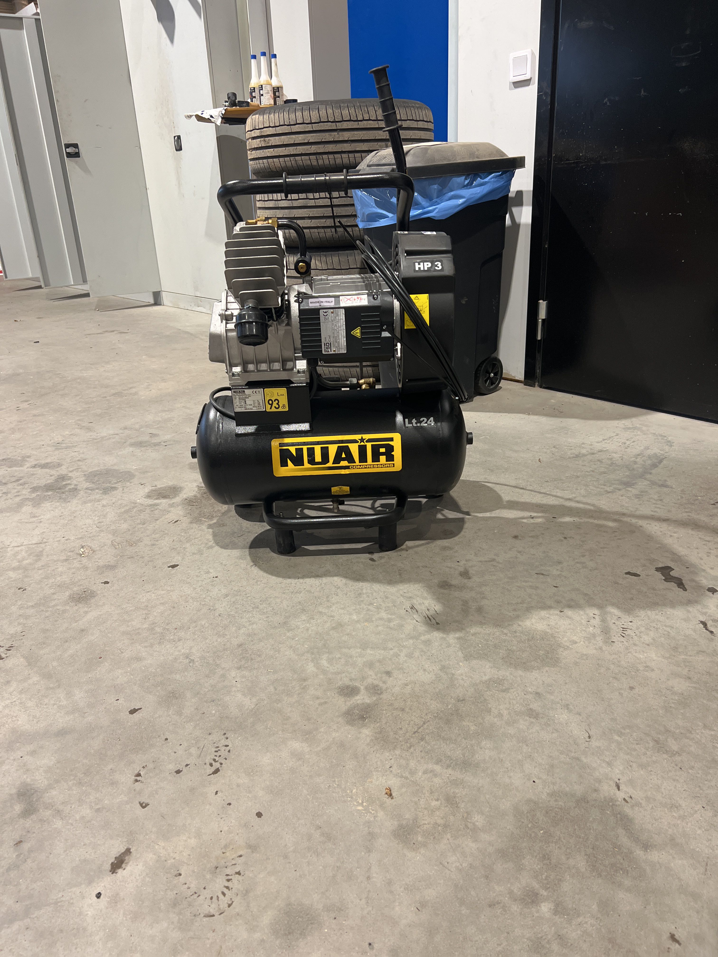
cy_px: 478
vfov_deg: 67.3
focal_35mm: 26
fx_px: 719
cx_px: 359
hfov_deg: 53.1
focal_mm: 5.7
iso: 125
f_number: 1.5
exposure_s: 1/50
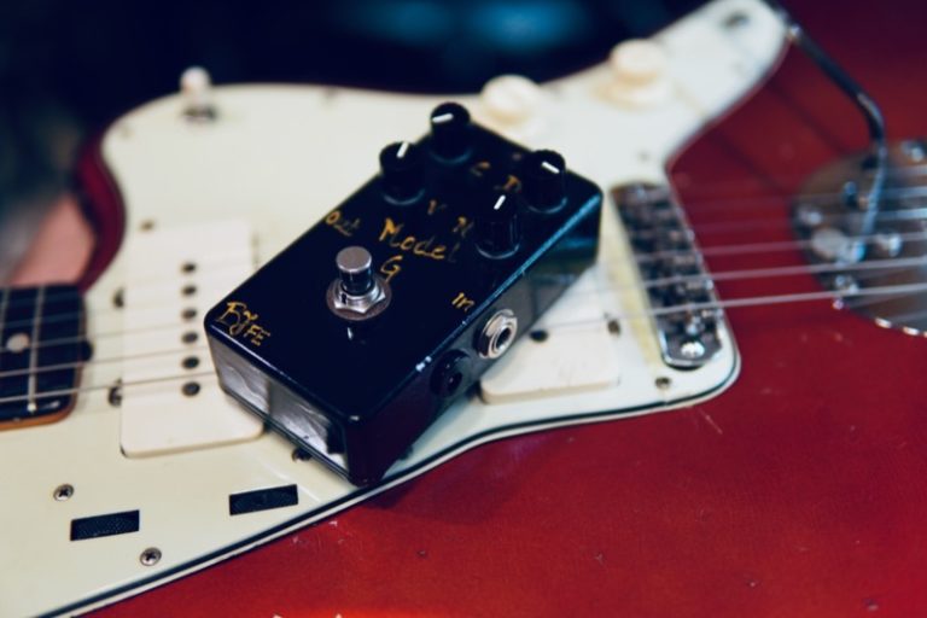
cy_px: 309
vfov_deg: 29.9
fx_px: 1159
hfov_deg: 43.6
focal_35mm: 45
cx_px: 464
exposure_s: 1/50
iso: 400
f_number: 1.4
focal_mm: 30
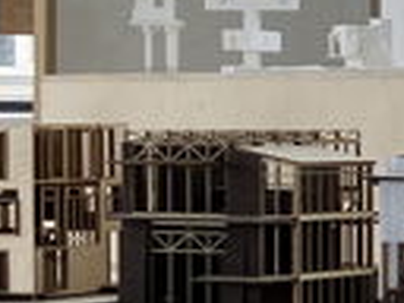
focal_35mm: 224
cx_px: 795
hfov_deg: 8.4
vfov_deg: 6.6
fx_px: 2614
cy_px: 211
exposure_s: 1/172
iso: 25
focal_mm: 3.99
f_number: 1.8
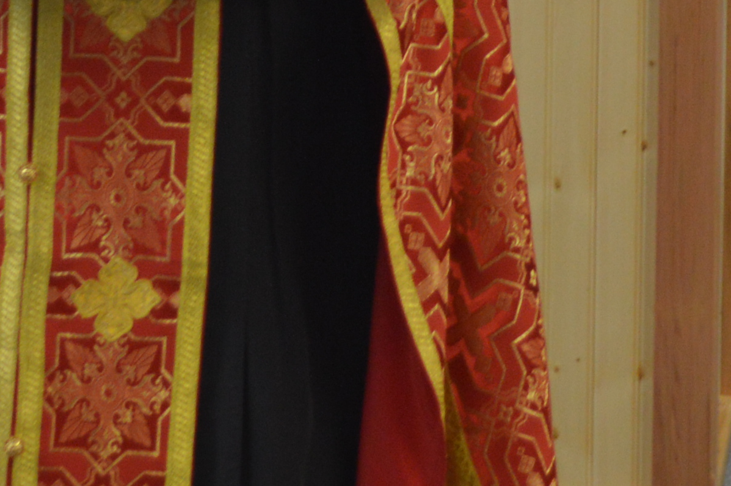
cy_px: -482
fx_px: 4281
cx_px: 471
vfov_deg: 6.3
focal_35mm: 211
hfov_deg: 9.8
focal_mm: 28
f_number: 4.5
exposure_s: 1/30
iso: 400
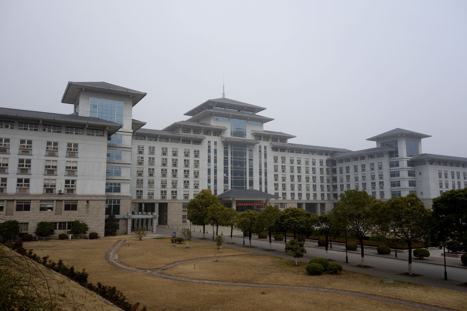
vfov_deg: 46.4
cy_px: 156
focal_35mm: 28
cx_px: 234
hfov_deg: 65.5
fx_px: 363
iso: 200
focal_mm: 10.4
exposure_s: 1/640
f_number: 6.3
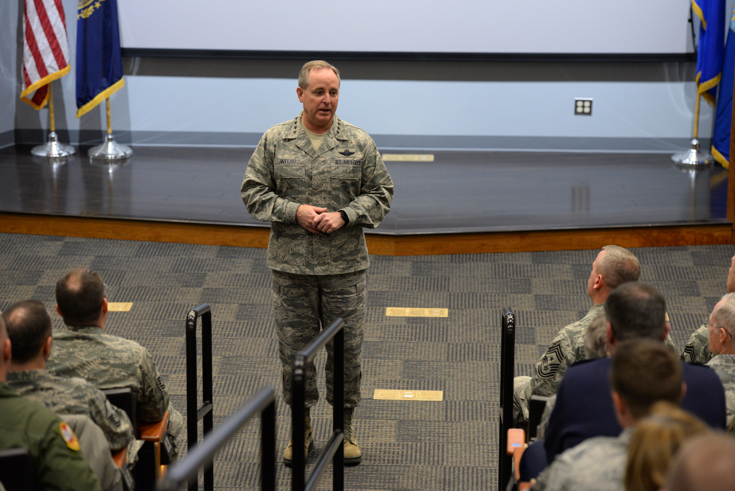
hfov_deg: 16.8
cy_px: 246
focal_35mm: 122
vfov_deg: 11.2
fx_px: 2492
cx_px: 368
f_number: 3.5
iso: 2500
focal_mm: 122
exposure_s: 1/125
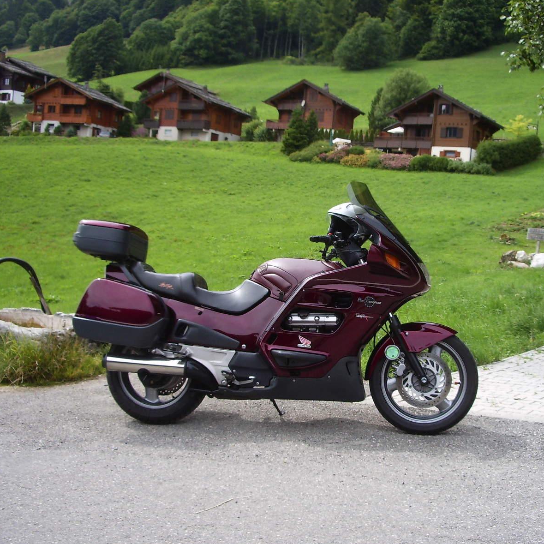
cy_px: 274
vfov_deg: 40.0
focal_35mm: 42
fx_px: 747
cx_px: 305
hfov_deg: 40.0
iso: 80
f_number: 4.3
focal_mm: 5.8
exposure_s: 1/250
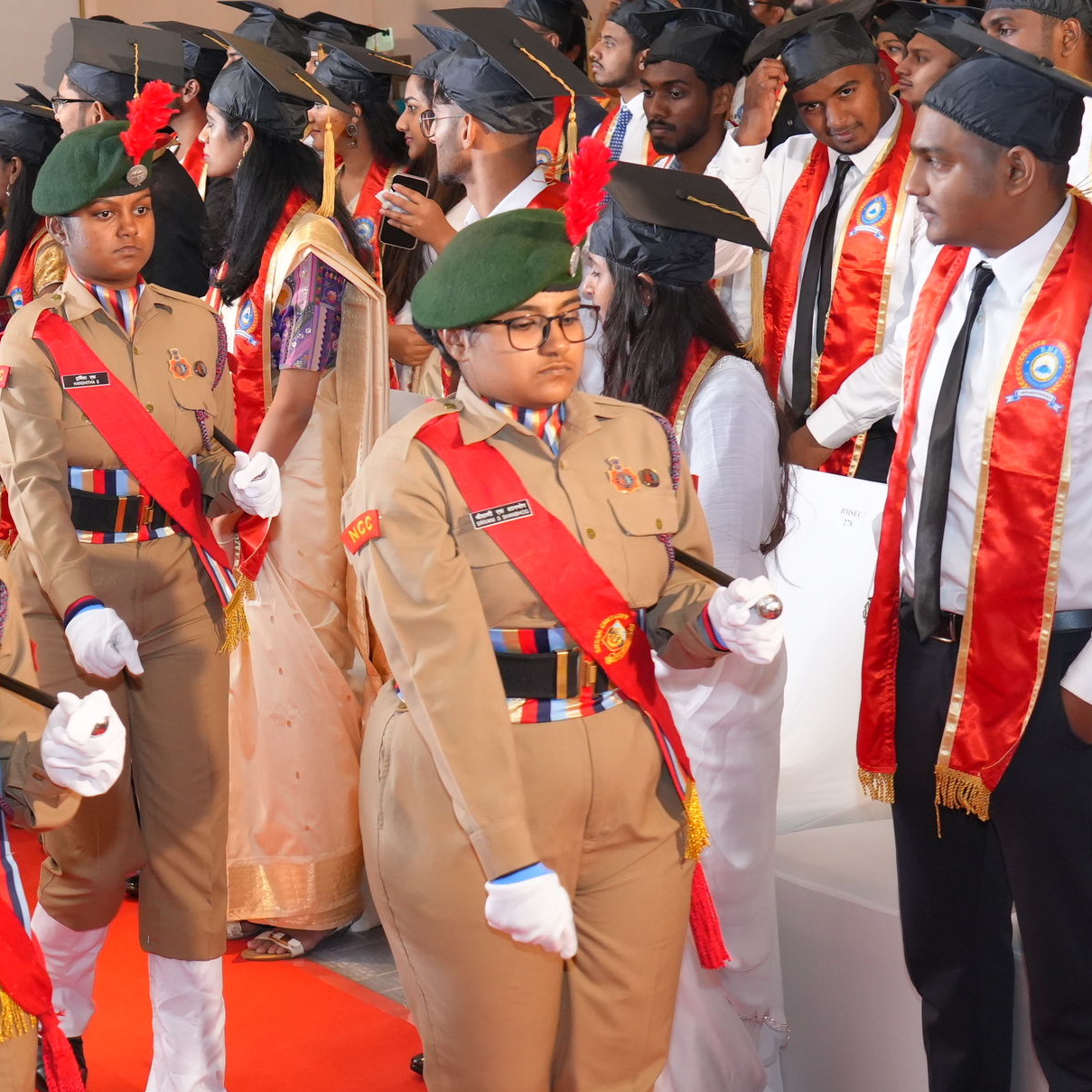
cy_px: 525
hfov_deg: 20.7
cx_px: 3
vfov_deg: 21.4
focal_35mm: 81
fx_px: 2891
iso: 3200
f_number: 5.6
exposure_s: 1/160
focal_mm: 45
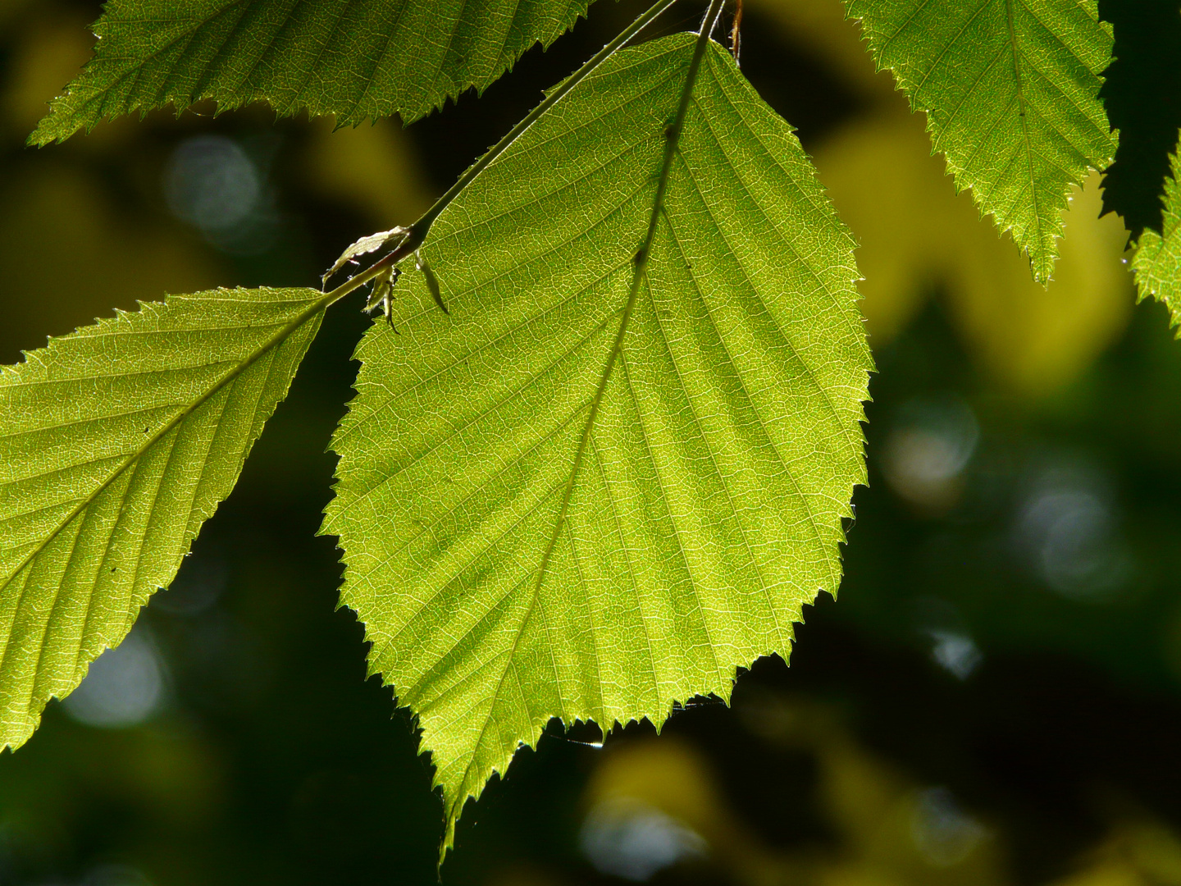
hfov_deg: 6.3
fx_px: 10713
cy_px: 443
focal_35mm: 314
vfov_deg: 4.7
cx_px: 590
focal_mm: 51.6
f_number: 5
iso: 100
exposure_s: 1/250
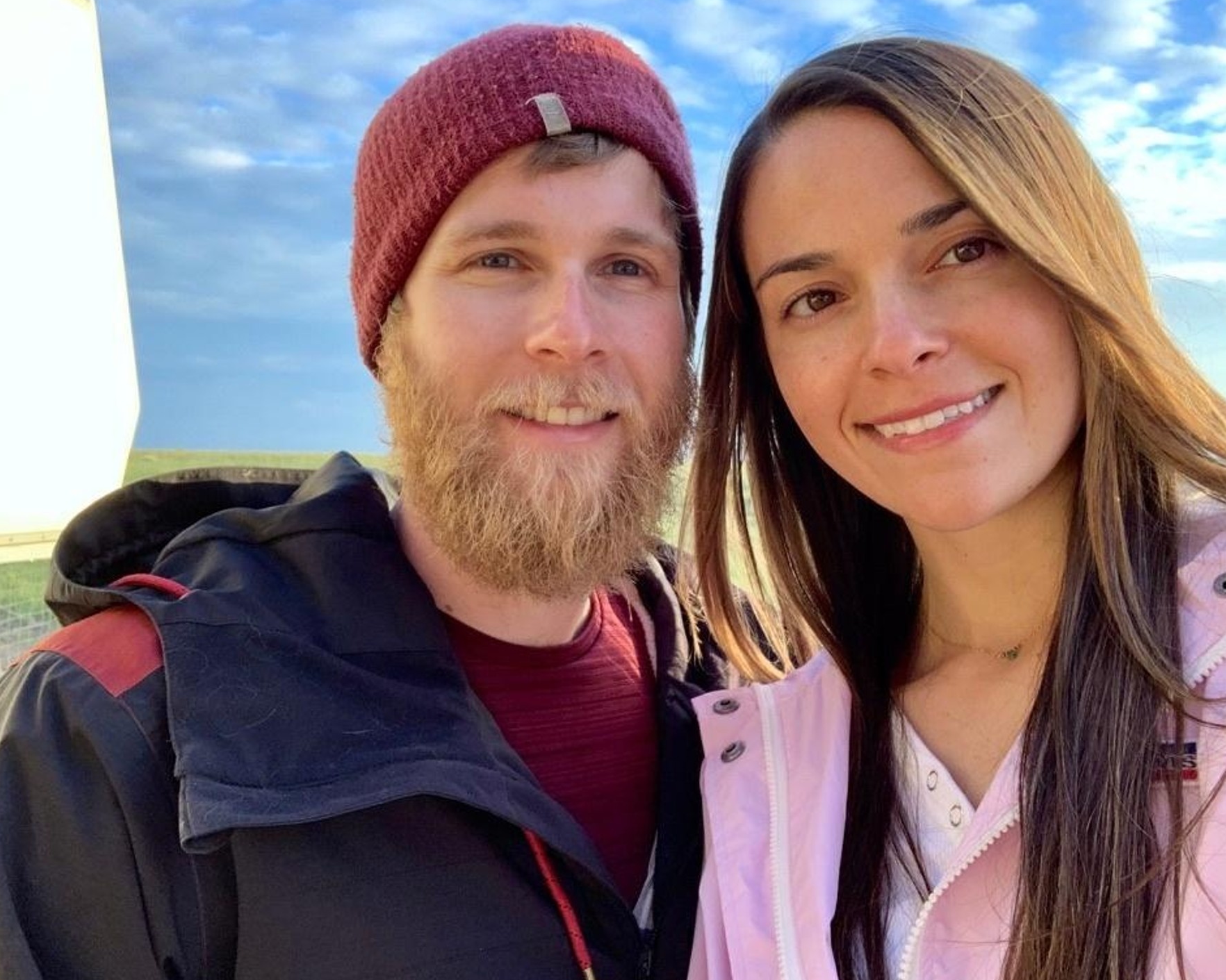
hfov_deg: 52.8
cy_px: 490
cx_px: 655
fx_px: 1234
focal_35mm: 34
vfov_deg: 43.4
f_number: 2.2
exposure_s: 1/121
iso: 40
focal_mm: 2.87
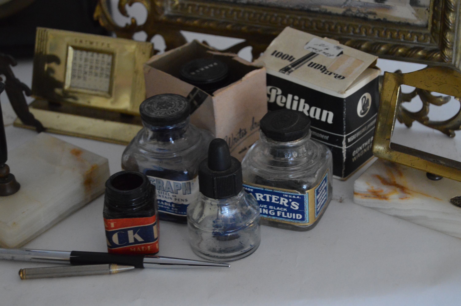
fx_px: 1056
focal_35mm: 82
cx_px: 230
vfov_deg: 16.5
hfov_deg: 24.6
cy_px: 153
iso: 3200
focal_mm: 55
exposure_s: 1/40
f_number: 5.6
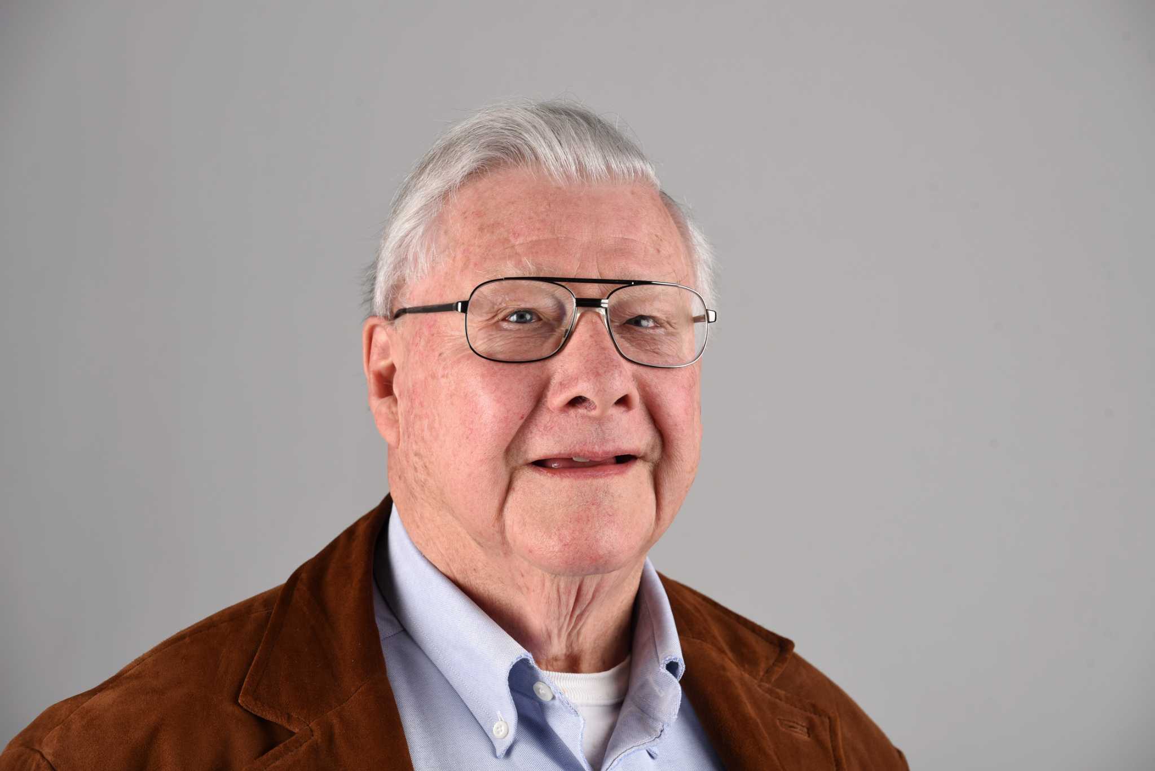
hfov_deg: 13.2
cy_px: 386
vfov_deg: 8.9
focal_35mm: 155
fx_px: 4974
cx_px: 578
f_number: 13
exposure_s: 1/160
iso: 100
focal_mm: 155
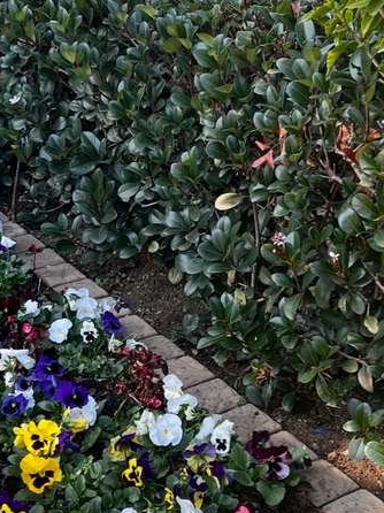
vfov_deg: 27.8
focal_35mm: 70
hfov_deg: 21.0
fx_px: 1036
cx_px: 175
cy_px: 267
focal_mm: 5.7
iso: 50
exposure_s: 1/217
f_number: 1.5
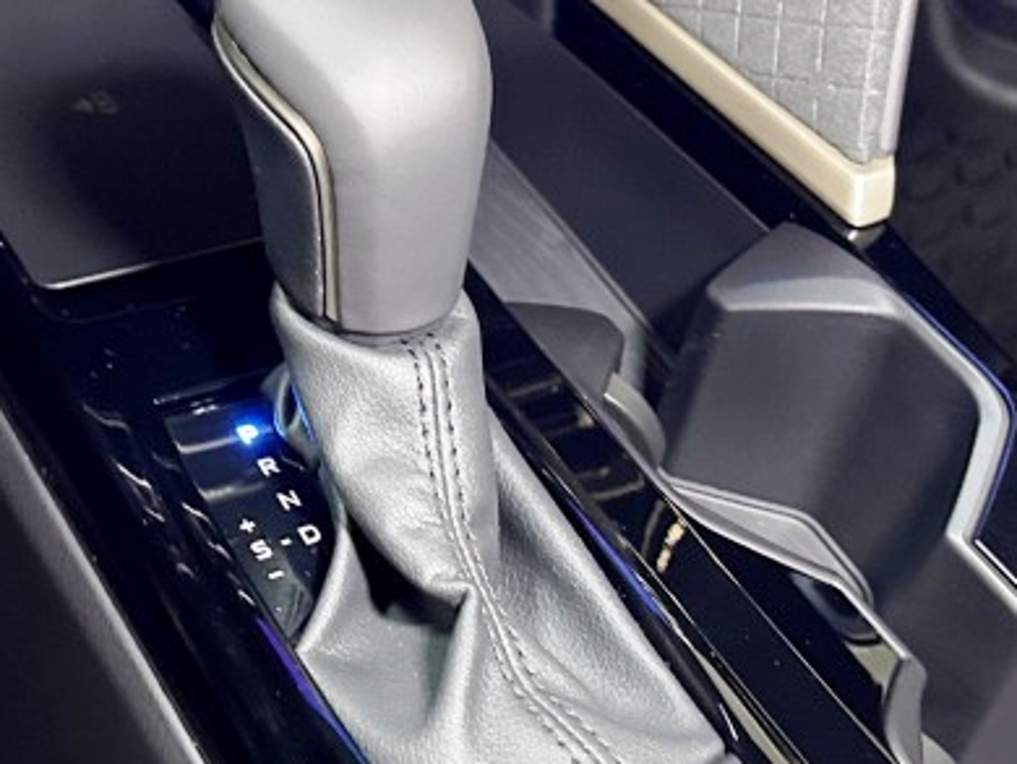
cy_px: 334
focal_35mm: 63
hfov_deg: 30.7
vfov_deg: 23.3
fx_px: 1852
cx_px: 498
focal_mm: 6.86
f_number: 1.78
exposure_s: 1/30
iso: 1000
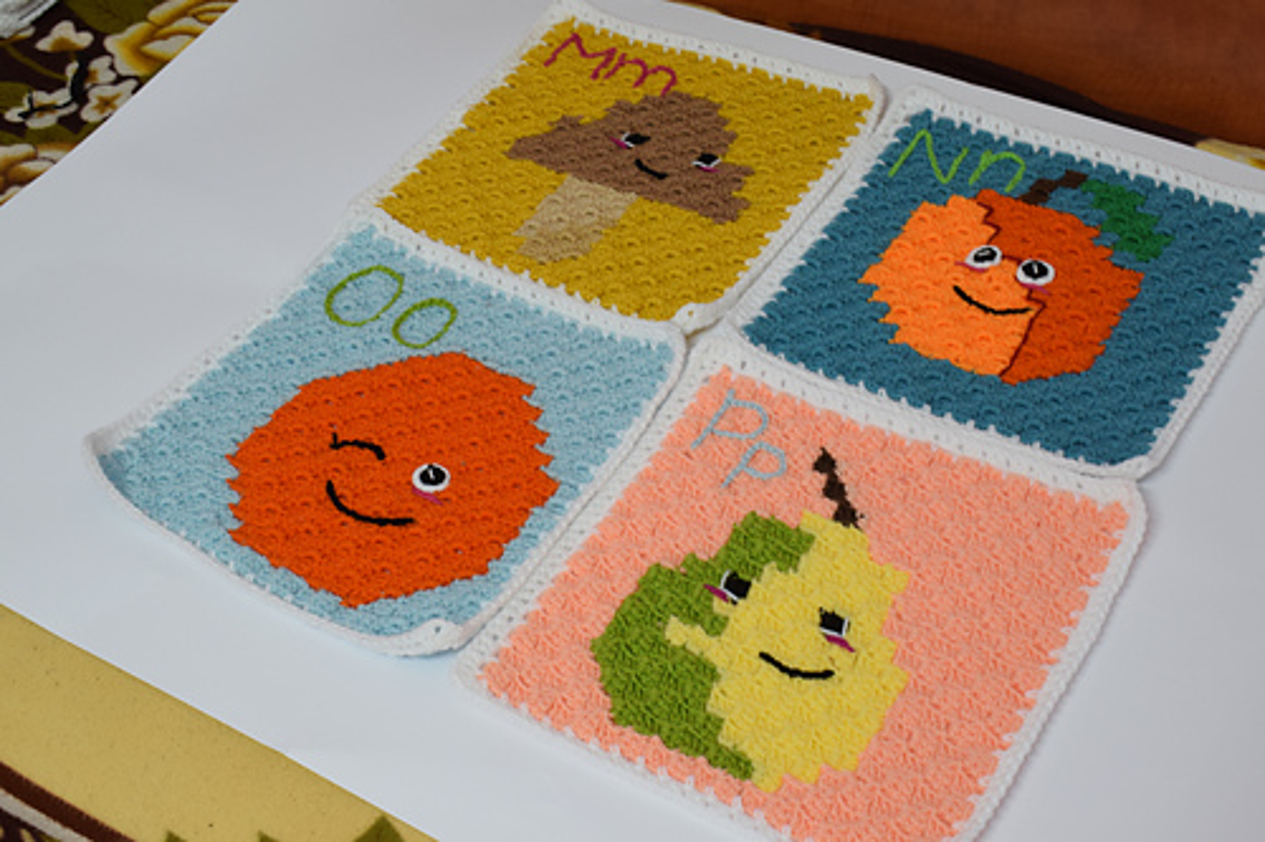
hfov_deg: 37.9
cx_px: 632
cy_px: 421
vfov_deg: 25.7
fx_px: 1844
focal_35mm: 52
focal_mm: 35
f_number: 16
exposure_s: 1/3
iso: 800
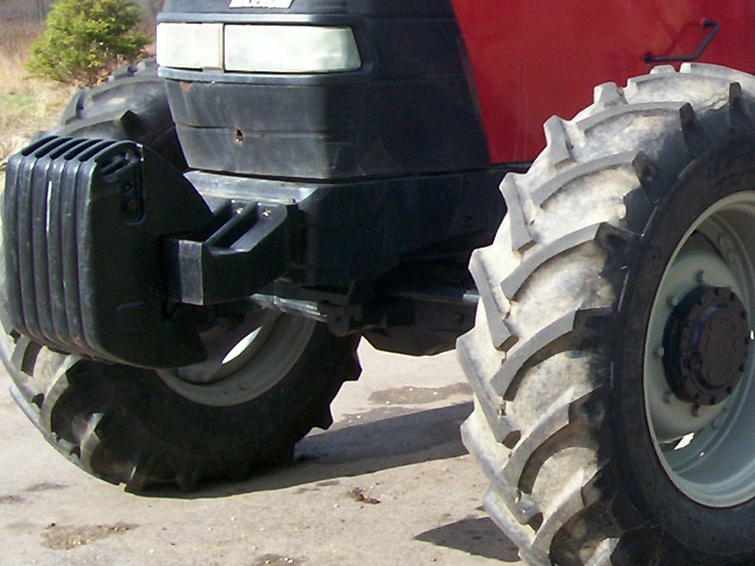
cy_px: 140
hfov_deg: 22.3
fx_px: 1854
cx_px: 722
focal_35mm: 85
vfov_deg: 17.3
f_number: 5.1
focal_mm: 5.6
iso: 80
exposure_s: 1/218
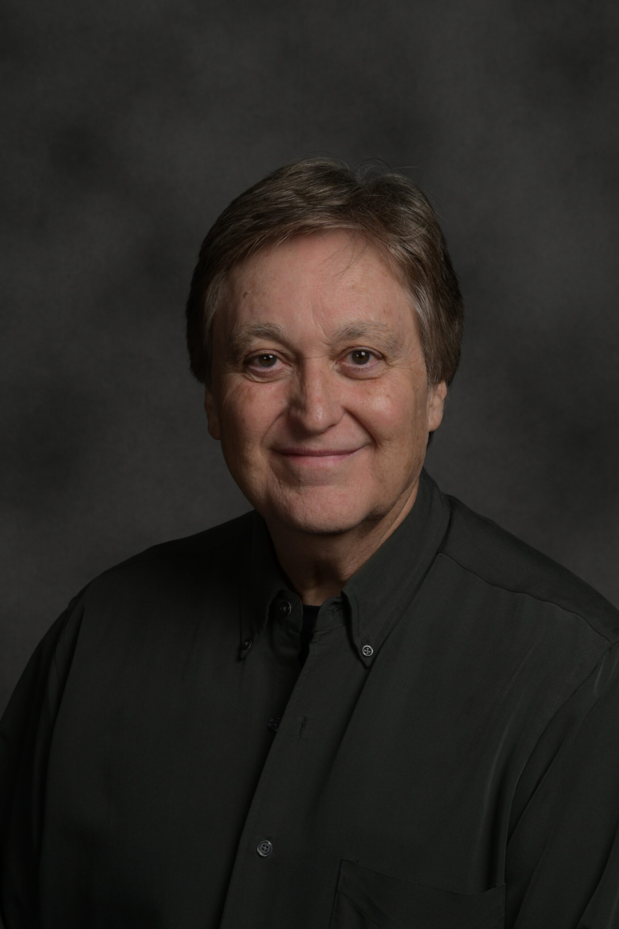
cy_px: 464
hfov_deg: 13.0
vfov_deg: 19.5
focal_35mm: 105
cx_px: 310
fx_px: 2708
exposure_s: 1/100
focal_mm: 70
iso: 100
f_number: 13
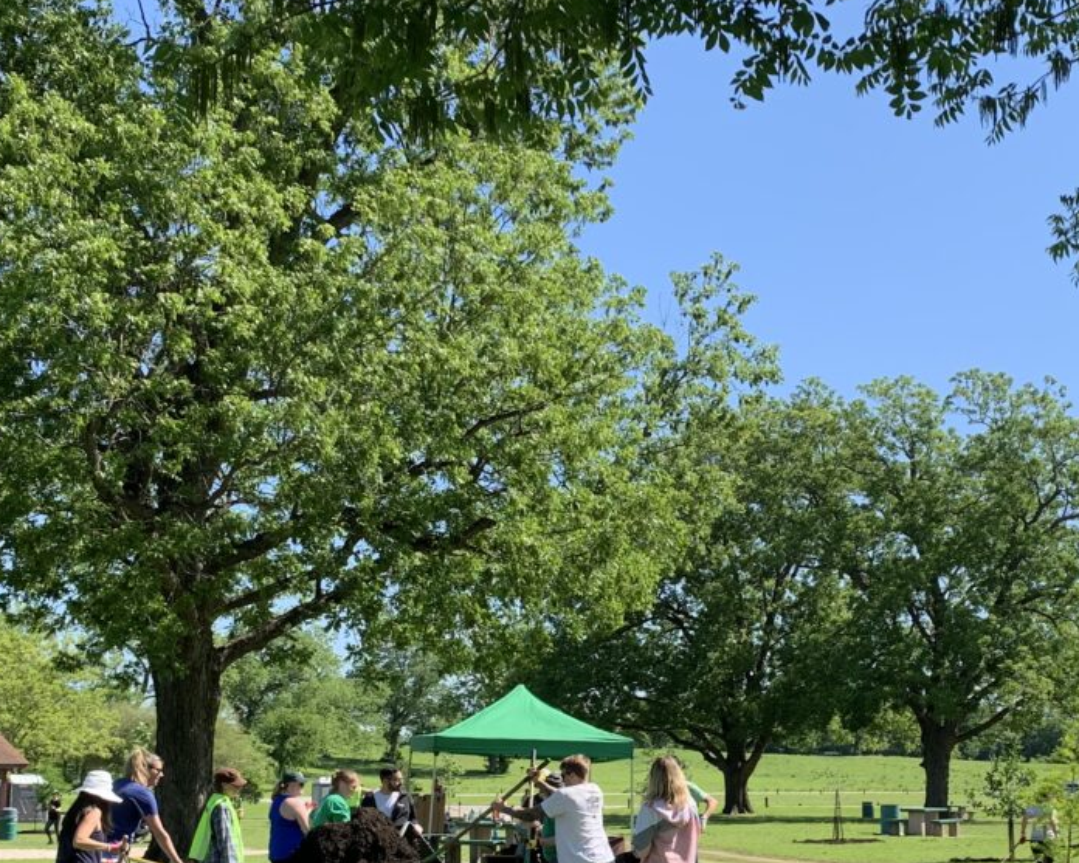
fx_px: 1789
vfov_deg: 26.9
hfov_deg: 33.3
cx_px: 698
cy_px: 620
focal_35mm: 56
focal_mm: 4.25
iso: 25
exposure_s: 1/1282
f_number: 1.8
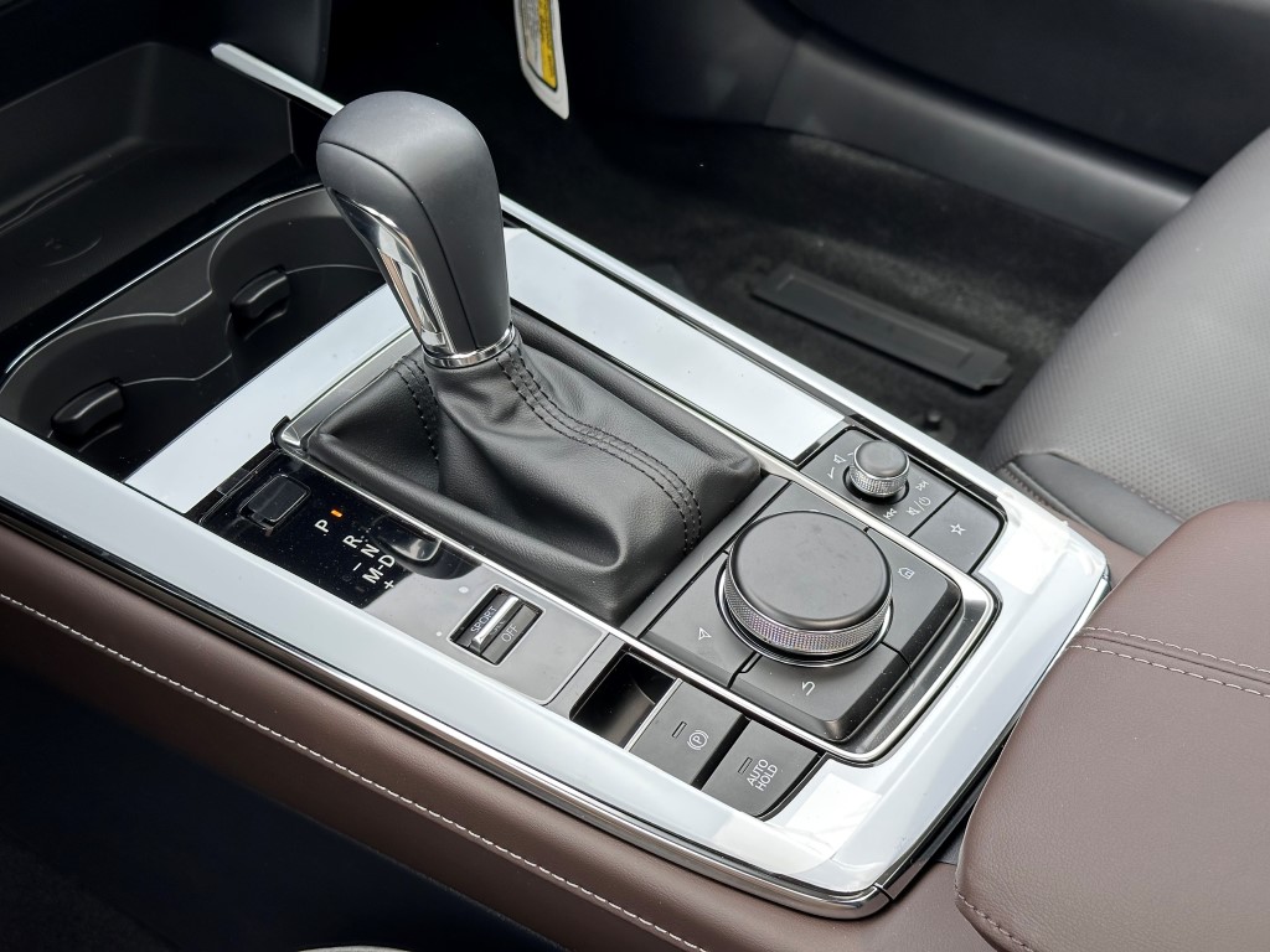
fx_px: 1761
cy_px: 476
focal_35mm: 48
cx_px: 635
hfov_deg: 39.7
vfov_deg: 30.3
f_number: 1.78
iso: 50
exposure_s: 1/165
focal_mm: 6.86
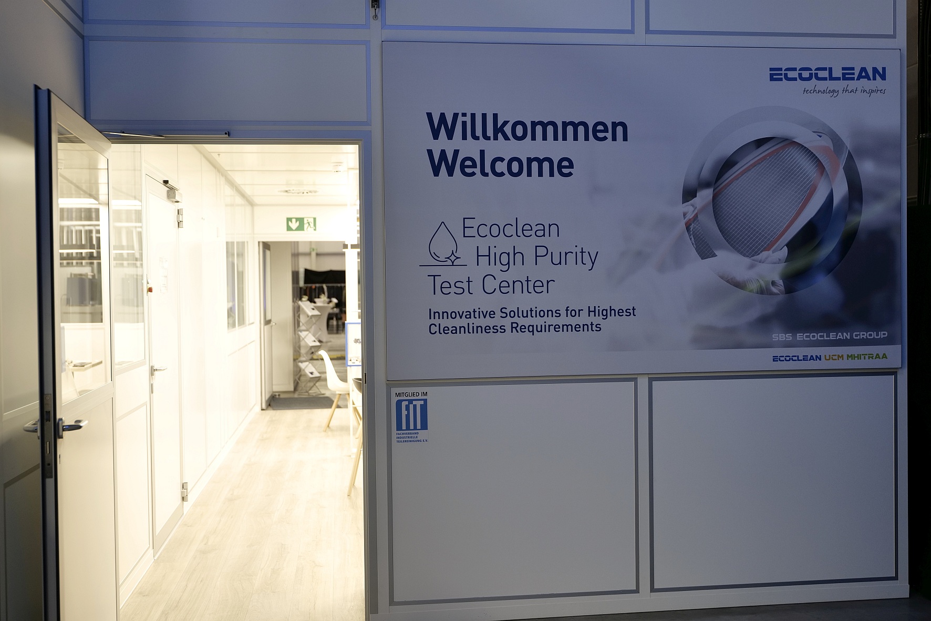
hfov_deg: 50.7
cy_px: 310
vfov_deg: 35.0
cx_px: 466
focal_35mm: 38
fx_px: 983
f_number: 2.8
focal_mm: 38
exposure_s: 1/60
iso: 640
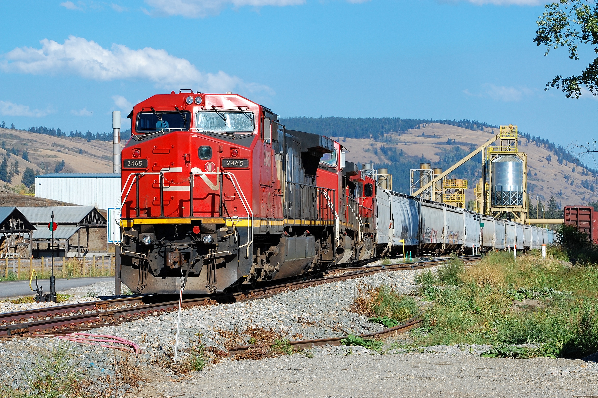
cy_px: 199
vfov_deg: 11.7
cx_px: 299
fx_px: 1942
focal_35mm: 117
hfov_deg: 17.5
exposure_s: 1/250
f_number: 13
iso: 200
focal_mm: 78
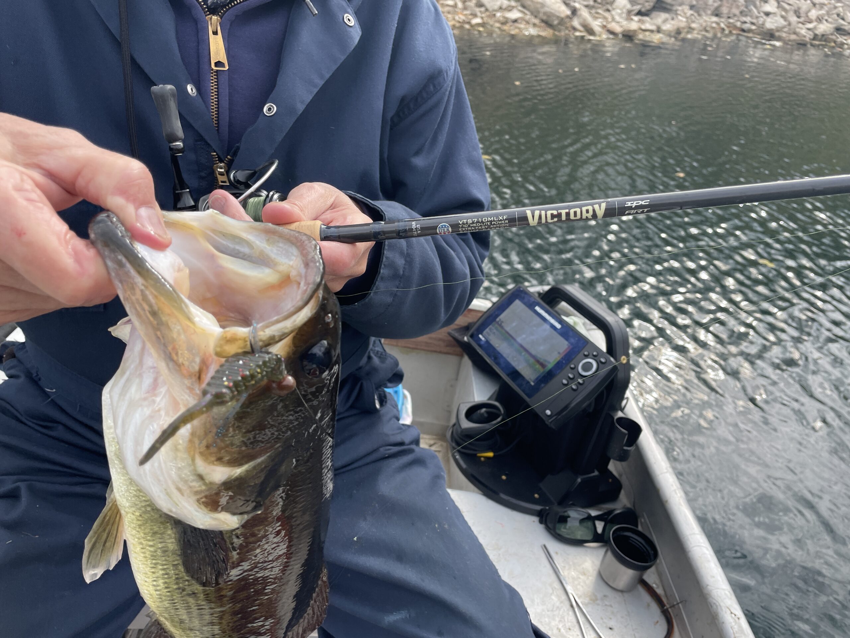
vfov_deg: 53.1
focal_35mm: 26
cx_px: 425
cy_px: 319
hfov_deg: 67.3
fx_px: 638
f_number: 1.6
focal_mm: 4.2
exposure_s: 1/1276
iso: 50
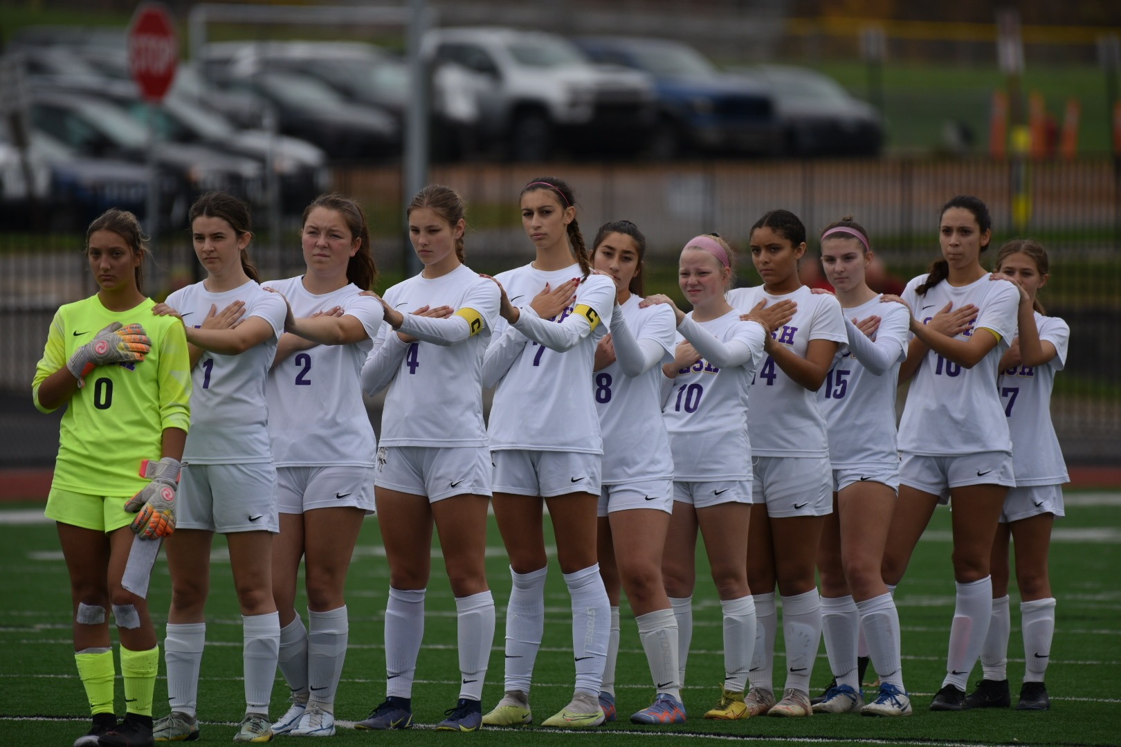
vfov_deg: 2.7
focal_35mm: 500
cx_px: 560
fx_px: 15568
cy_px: 374
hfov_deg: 4.1
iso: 400
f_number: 5.6
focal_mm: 500
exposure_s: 1/1250
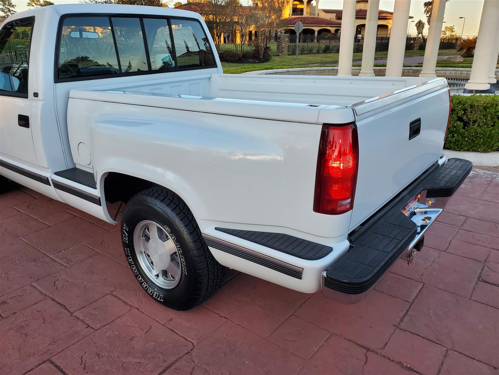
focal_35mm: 26
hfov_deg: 67.3
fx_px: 375
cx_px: 250
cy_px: 188
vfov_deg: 53.1
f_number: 2.4
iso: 50
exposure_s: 1/143
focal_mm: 4.3
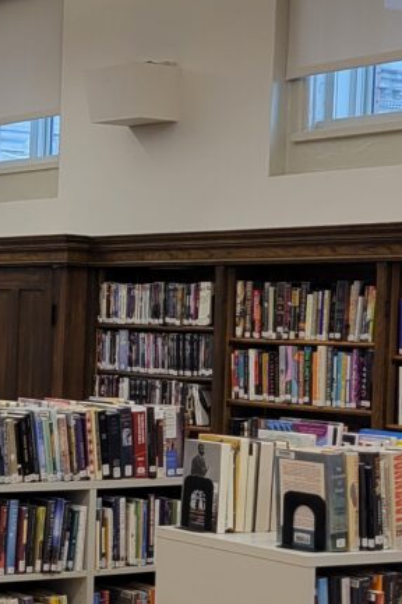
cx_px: -177
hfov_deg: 13.5
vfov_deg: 21.2
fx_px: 1610
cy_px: 367
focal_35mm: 96
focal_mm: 5.4
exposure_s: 1/128
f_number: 1.8
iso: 40
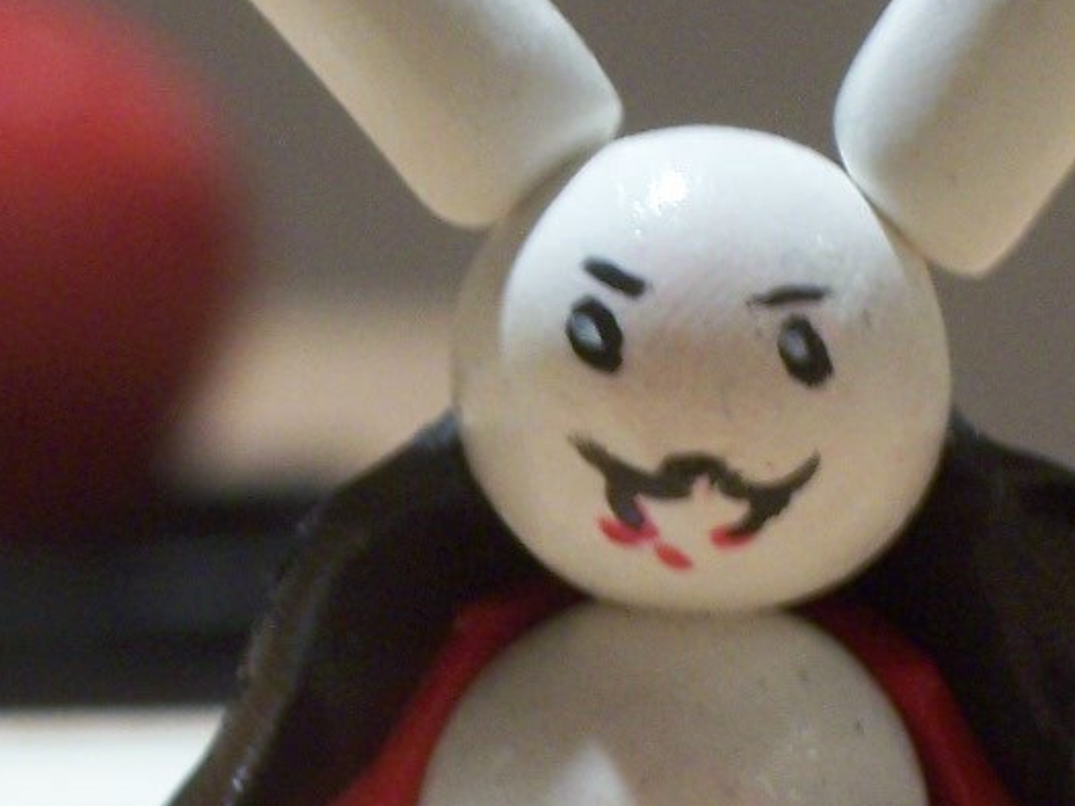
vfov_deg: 6.3
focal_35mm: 234
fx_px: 7267
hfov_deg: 8.5
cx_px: 568
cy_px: 474
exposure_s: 1/15
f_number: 4.1
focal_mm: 13.5
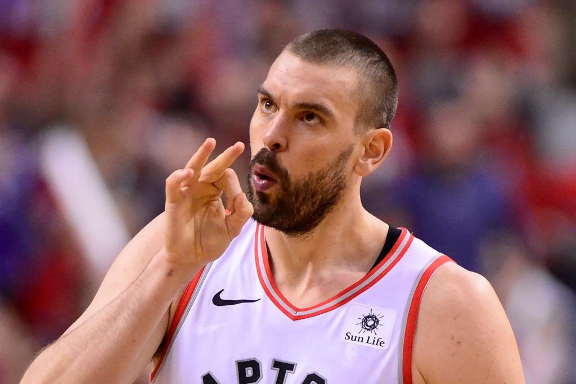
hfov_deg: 6.9
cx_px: 288
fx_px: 4800
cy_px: 192
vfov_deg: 4.6
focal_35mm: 300
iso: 8000
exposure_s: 1/2000
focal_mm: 300
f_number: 2.8
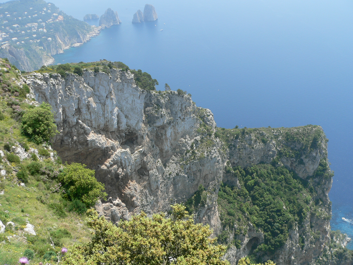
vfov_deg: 39.7
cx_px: 176
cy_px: 132
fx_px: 367
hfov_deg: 51.4
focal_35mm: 36
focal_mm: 6
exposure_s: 1/400
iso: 80
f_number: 4
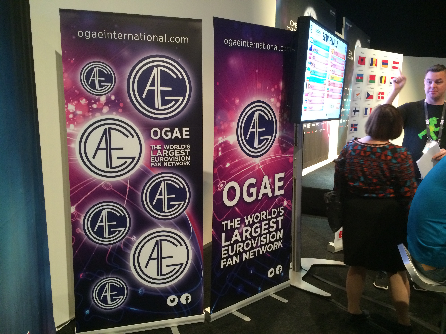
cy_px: 167
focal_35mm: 29
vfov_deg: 48.2
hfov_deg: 61.7
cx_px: 223
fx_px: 374
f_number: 2.2
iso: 320
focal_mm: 4.15
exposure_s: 1/20
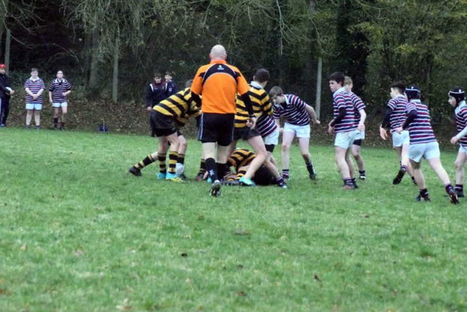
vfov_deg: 6.8
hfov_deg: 10.1
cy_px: 156
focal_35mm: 202
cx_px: 234
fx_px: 2630
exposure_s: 1/2500
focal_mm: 135
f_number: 9
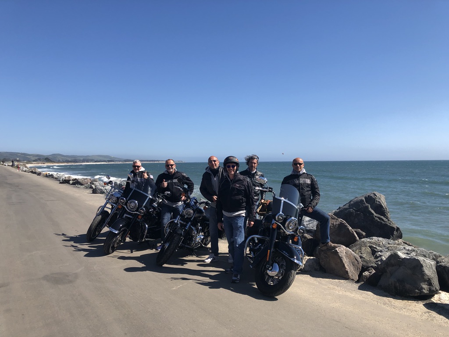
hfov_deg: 63.4
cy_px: 168
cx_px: 224
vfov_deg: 49.7
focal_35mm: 28
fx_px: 363
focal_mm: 4
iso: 20
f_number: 1.8
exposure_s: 1/2088
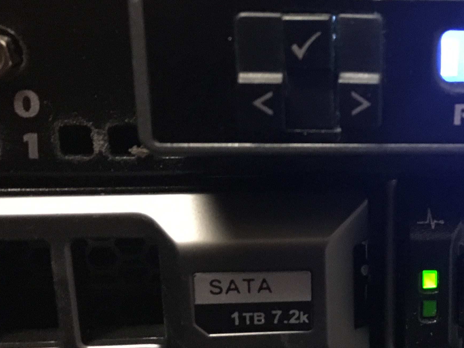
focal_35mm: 67
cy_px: 146
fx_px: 898
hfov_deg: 26.7
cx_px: 507
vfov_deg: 21.9
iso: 320
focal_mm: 4.15
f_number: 2.2
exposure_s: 1/15
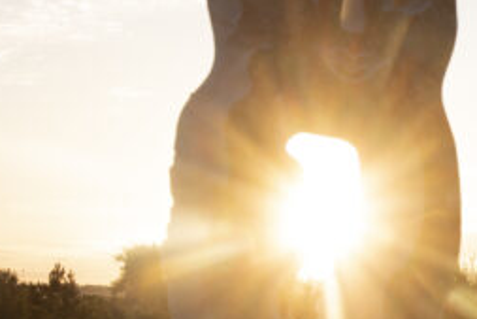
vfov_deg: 8.6
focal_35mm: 158
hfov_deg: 12.4
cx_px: 711
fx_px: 2095
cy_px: 344
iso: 64
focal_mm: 52
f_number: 11
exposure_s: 1/40
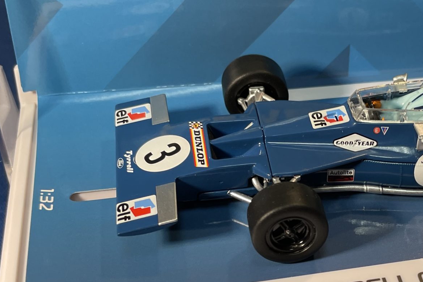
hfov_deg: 32.7
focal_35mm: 59
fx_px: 693
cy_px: 253
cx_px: 358
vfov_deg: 22.4
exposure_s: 1/120
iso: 100
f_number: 1.6
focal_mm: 4.2
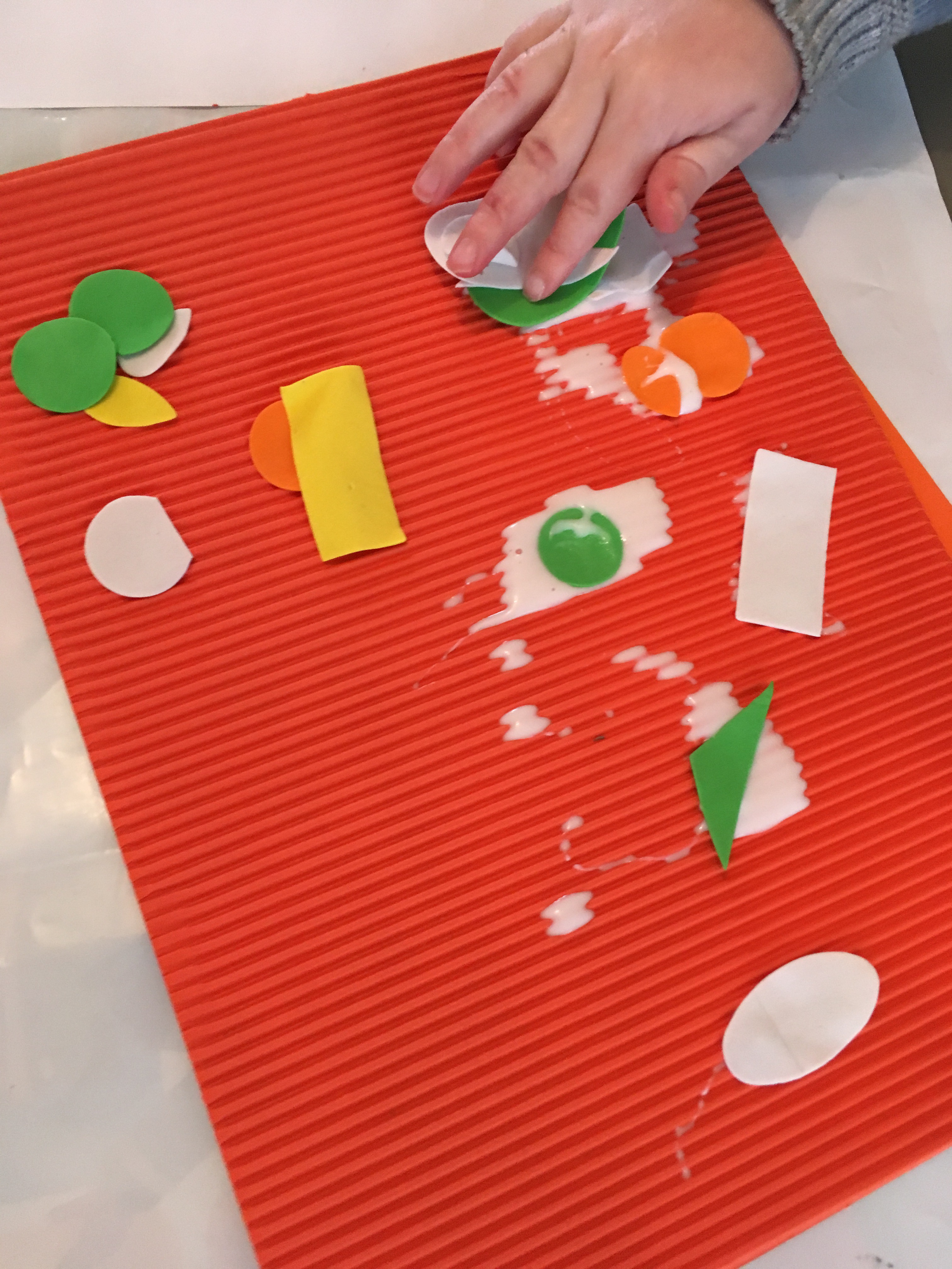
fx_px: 1063
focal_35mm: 29
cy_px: 634
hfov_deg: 48.2
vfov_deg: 61.7
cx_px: 476
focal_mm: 4.15
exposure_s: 1/33
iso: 160
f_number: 2.2
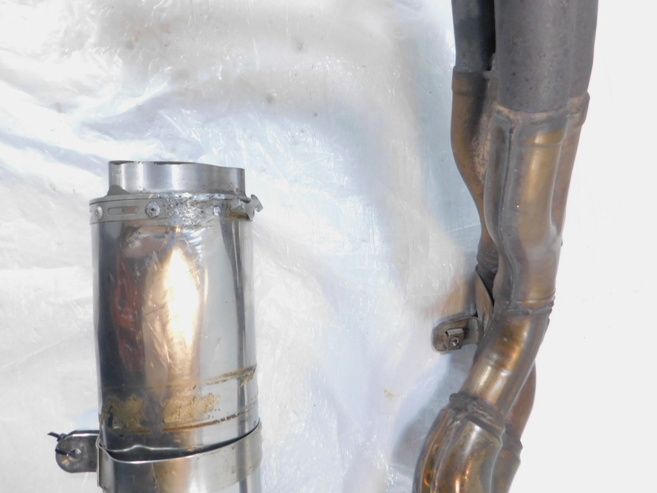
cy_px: 250
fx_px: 456
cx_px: 337
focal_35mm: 24
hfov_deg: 71.6
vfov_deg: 56.8
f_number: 3
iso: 280
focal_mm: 4
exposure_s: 1/30
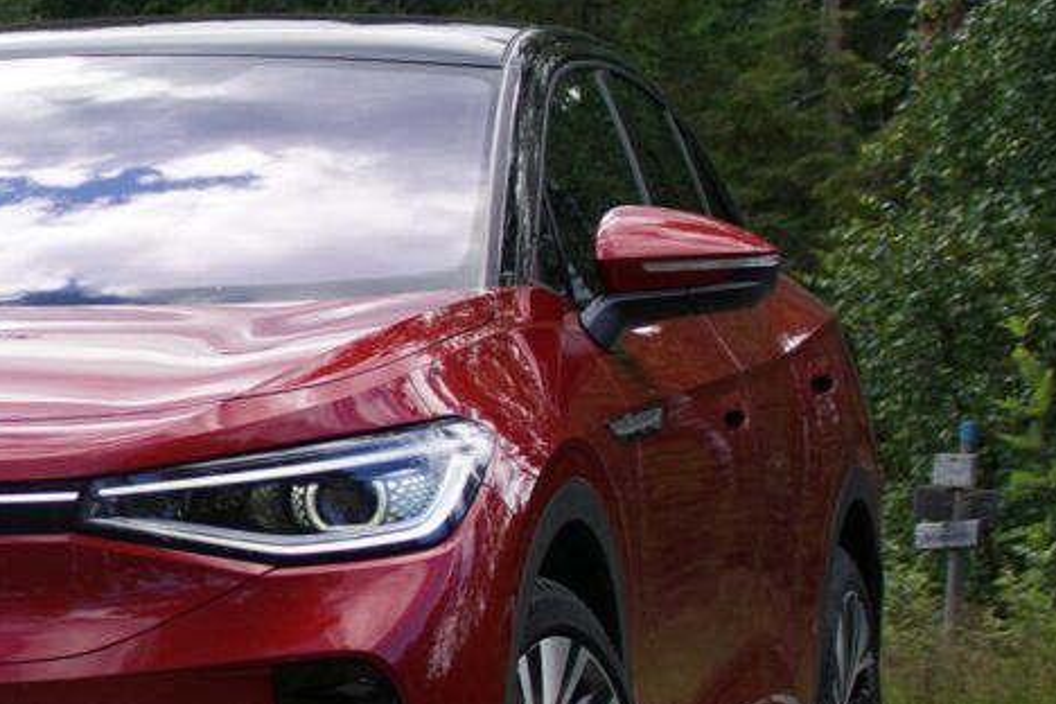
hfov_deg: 9.2
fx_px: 6501
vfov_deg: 6.2
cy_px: 323
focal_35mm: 222
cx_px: -223
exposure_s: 1/160
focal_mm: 45
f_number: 5
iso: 100
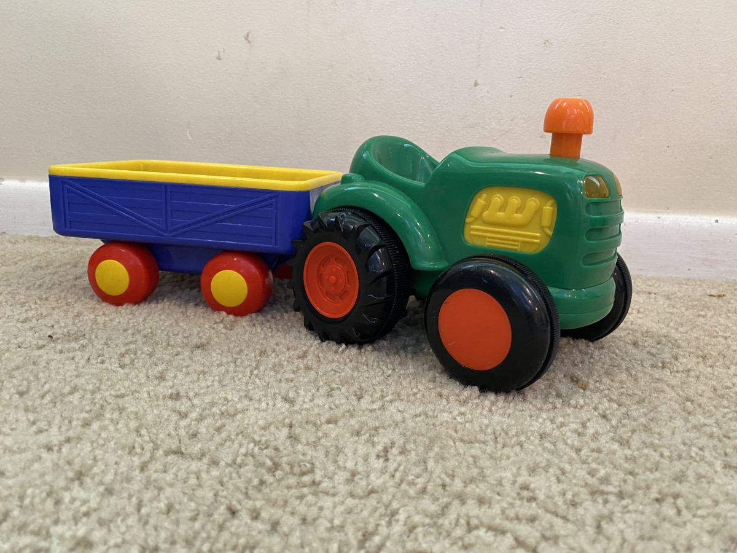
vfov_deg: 53.1
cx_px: 368
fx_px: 554
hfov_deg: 67.3
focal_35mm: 26
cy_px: 276
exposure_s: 1/60
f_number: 1.8
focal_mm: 4.25
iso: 200
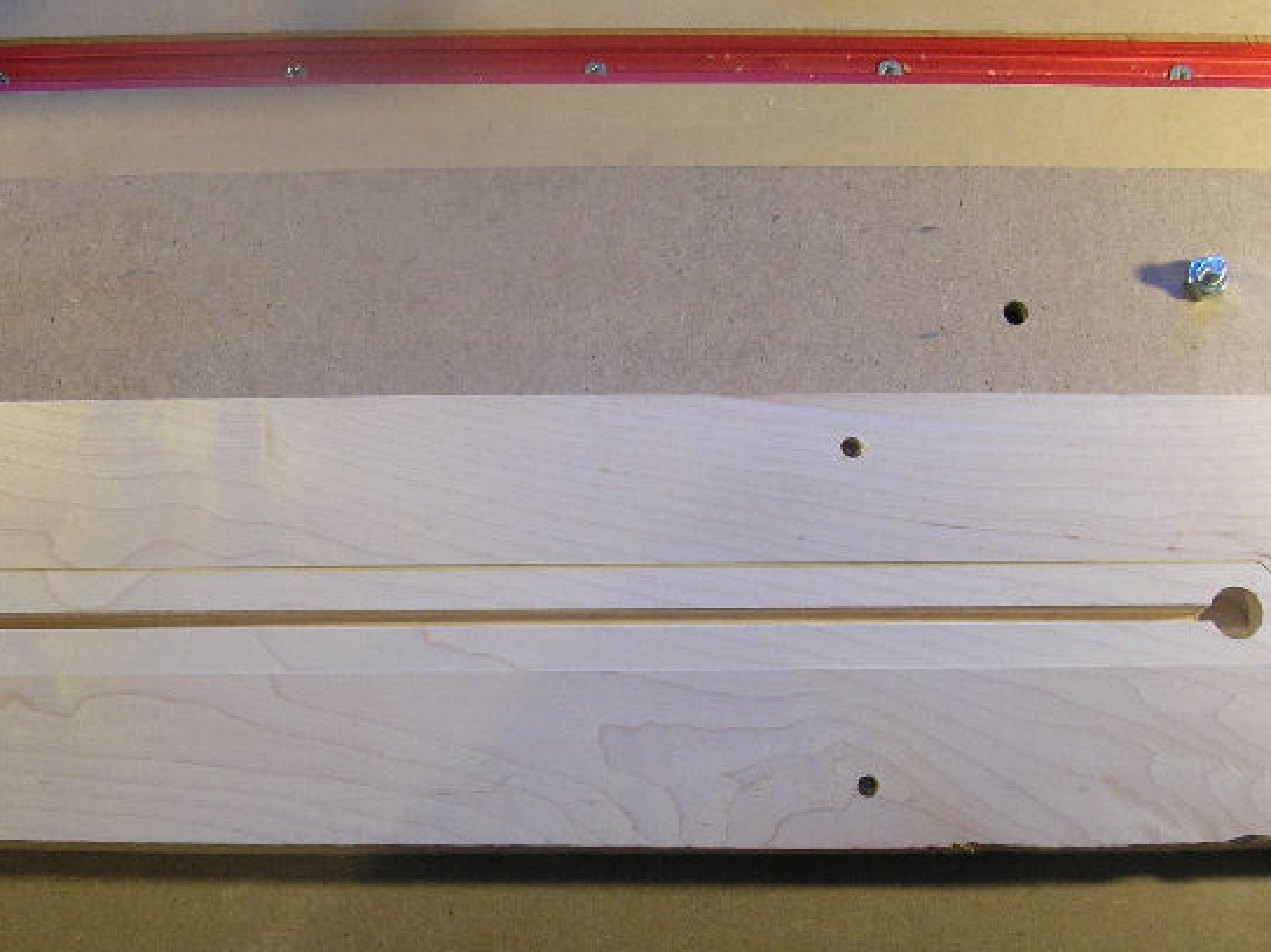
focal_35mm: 53
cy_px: 623
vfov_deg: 27.4
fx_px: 1946
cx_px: 529
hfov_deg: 36.1
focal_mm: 6
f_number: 2.7
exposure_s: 1/9.3
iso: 50
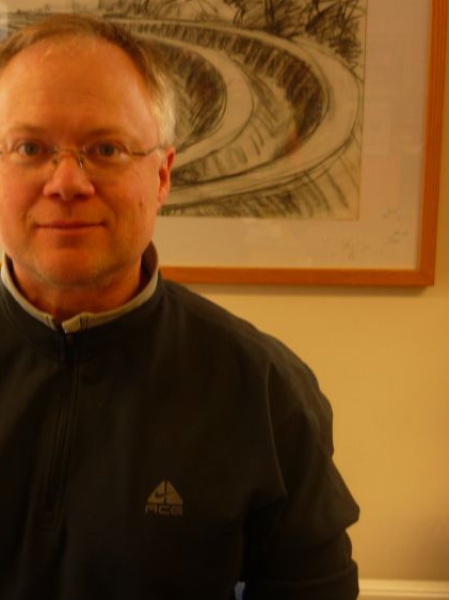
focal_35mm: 47
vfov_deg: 39.8
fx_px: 813
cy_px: 185
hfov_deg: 30.6
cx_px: 143
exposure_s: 1/8
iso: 100
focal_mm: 5.5
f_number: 2.8
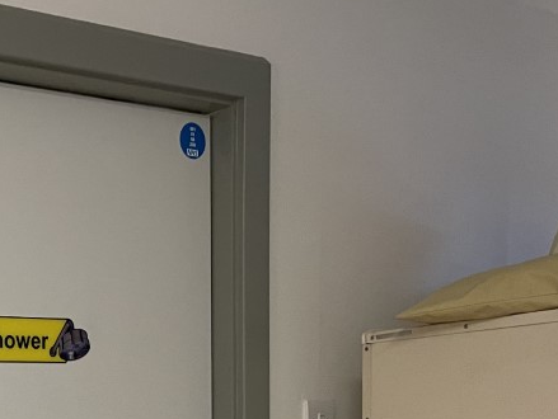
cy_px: 560
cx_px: -116
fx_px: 1145
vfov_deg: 19.1
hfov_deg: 24.7
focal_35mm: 71
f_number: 1.6
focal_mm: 5.1
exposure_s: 1/50
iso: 200
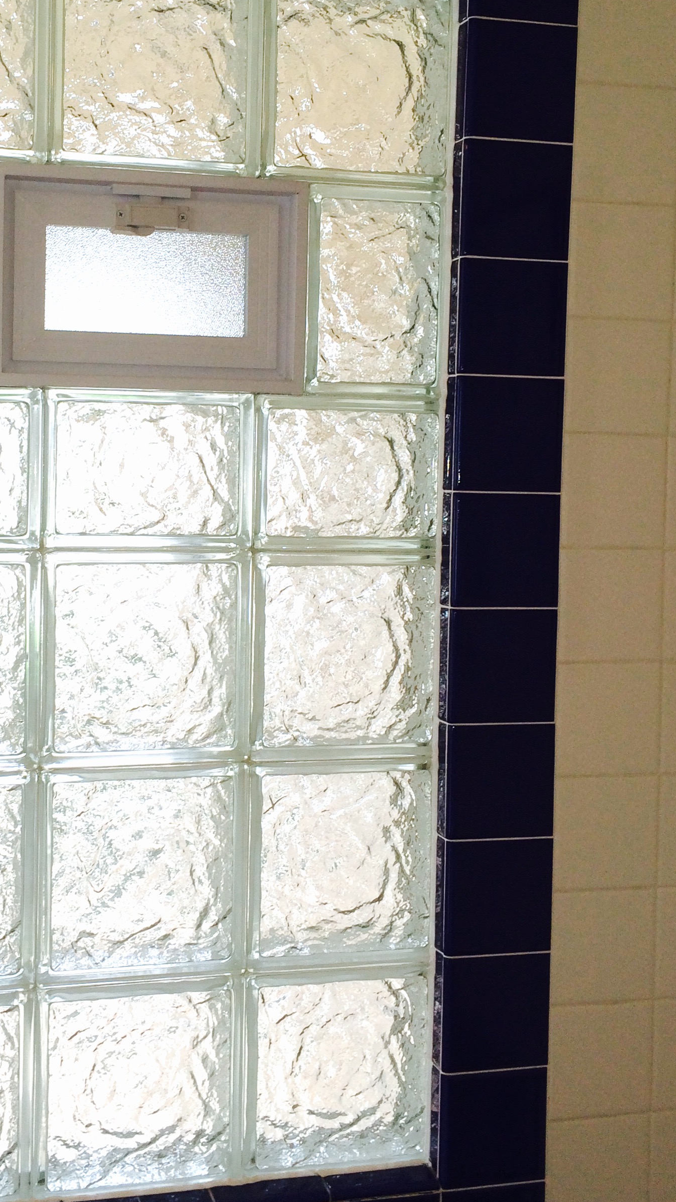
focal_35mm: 43
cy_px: 515
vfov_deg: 47.2
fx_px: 1370
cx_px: 141
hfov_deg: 27.2
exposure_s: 1/120
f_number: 2.2
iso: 50
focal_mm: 4.15
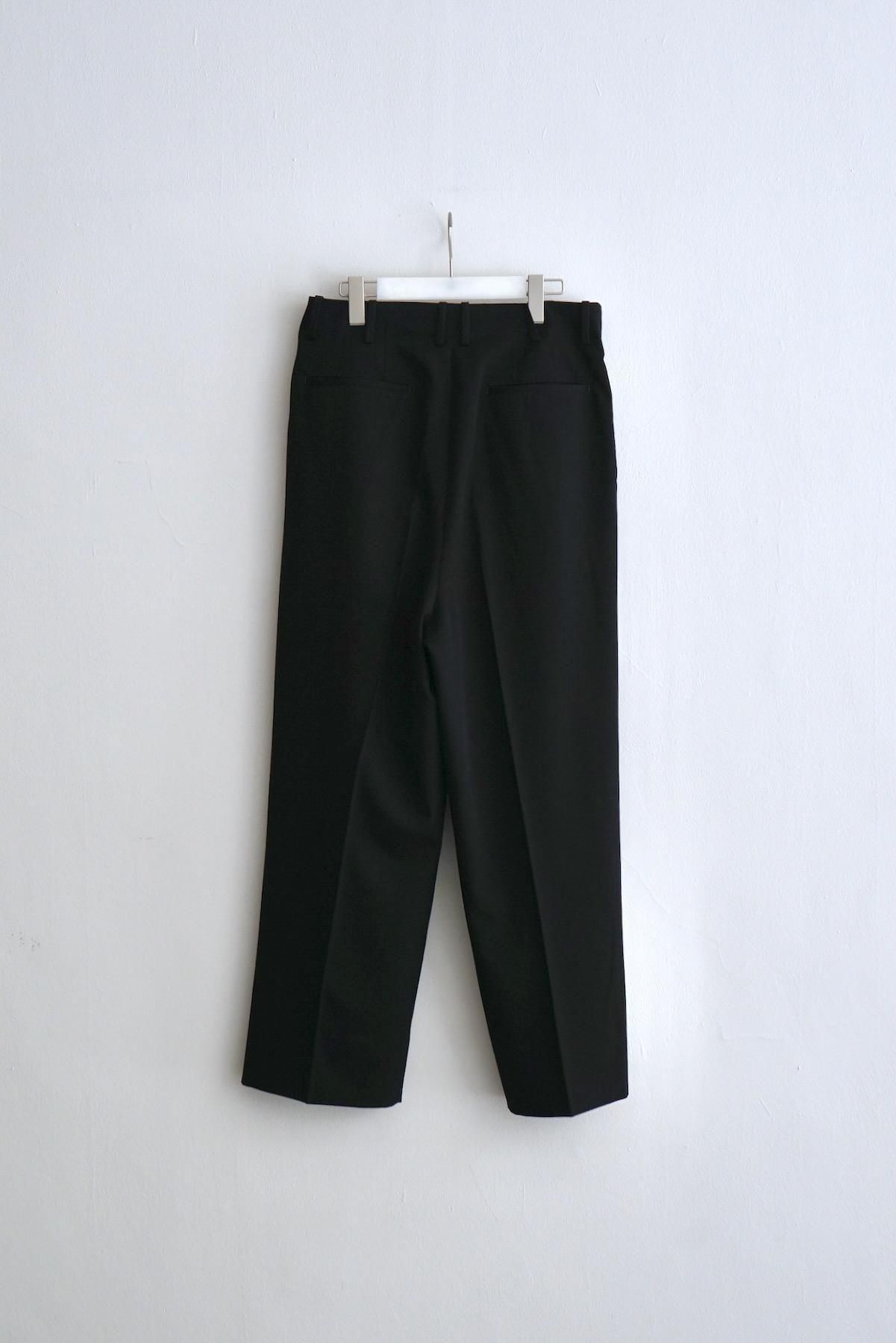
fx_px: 1754
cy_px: 672
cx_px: 448
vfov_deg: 41.9
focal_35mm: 47
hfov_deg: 28.7
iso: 640
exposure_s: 1/160
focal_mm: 47
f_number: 4.5
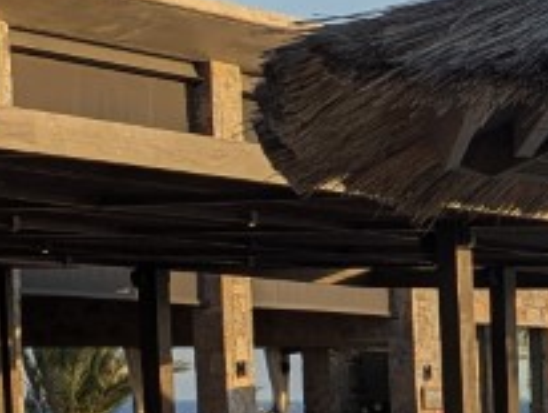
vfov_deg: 10.4
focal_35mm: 139
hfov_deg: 11.2
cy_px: 565
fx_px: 2203
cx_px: 1427
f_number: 1.85
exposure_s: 1/1088
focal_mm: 6.81
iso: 47
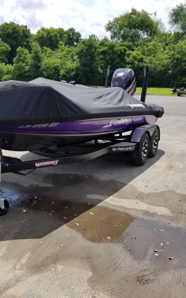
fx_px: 300
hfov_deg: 33.3
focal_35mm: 37
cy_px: 149
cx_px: 34
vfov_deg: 52.7
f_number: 1.7
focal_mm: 4.25
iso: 50
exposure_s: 1/2568
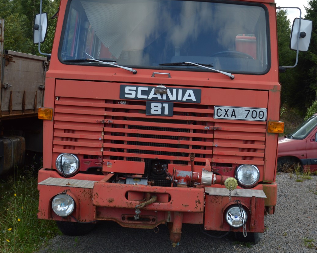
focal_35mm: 71
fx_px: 666
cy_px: 114
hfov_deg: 26.7
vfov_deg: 21.5
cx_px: 180
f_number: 6.3
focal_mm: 32
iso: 100
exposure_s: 1/160
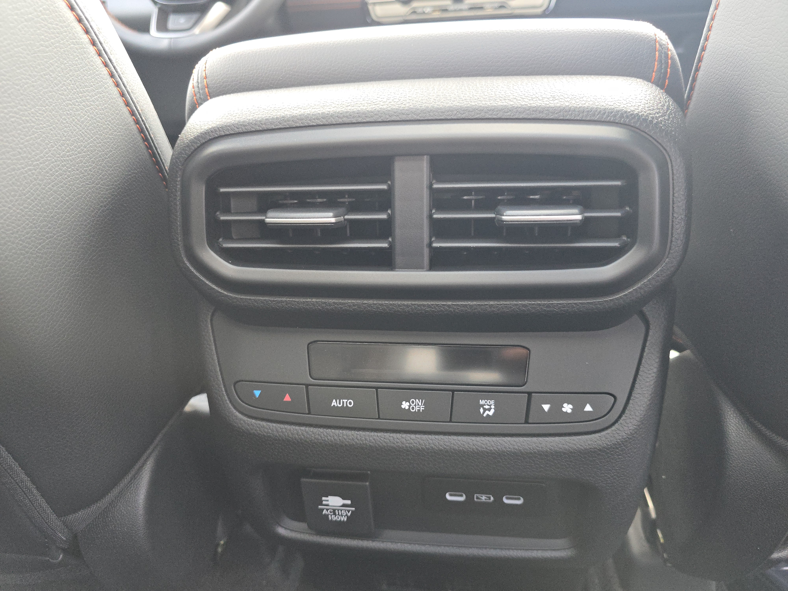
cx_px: 394
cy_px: 296
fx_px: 524
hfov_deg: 73.9
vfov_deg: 58.9
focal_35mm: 23
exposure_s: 1/120
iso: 250
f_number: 1.7
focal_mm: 6.3
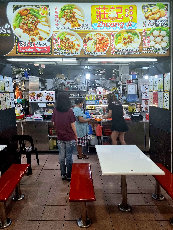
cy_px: 115
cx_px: 86
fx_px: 173
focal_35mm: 26
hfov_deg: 53.1
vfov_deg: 67.3
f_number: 1.8
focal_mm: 5.4
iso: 50
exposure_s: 1/174
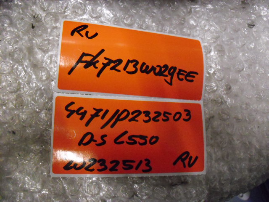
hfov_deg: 51.4
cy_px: 101
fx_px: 280
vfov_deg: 39.7
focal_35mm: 36
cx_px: 134
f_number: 3.1
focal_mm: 6.3
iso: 800
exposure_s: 1/100
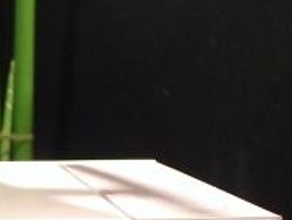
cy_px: 288
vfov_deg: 6.3
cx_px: -137
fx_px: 1984
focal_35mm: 235
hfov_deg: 8.3
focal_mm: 14.2
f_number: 4
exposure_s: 1/6
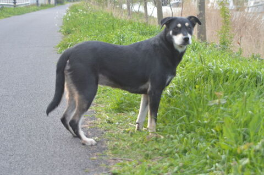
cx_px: 132
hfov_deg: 21.0
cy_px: 88
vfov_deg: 14.0
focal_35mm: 98
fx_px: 714
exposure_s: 1/200
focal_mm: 65
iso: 280
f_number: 4.8
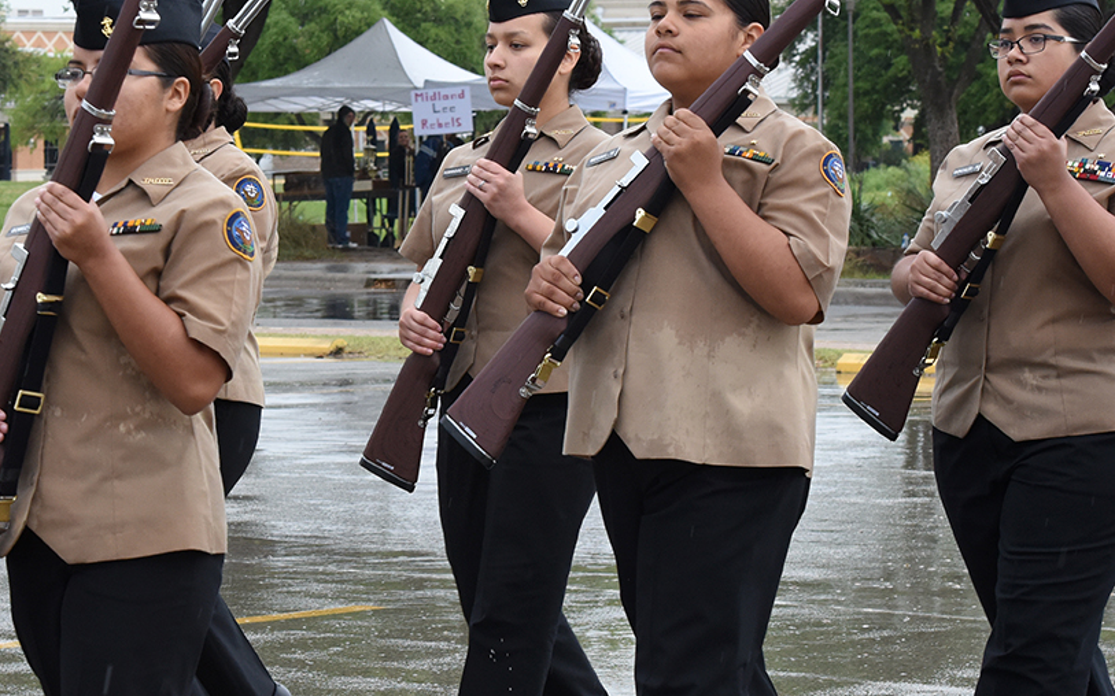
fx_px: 4801
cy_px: 343
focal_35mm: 158
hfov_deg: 13.2
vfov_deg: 8.3
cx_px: 398
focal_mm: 70
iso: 1250
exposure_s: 1/320
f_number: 9
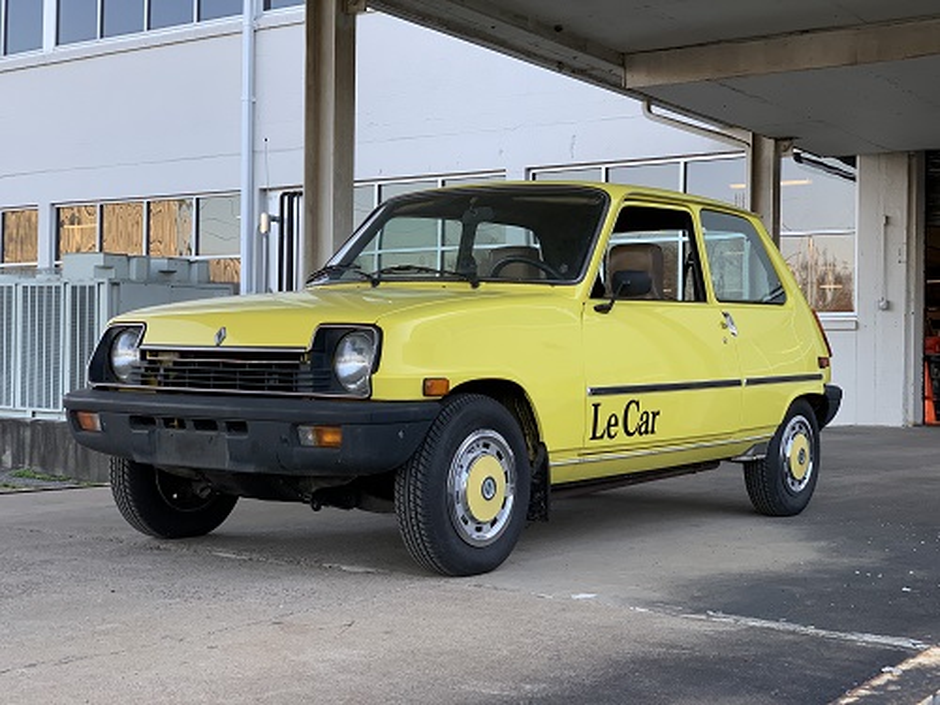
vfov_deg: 28.0
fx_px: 1412
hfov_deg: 36.8
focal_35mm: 52
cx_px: 470
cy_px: 352
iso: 32
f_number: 2.4
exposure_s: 1/122
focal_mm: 6
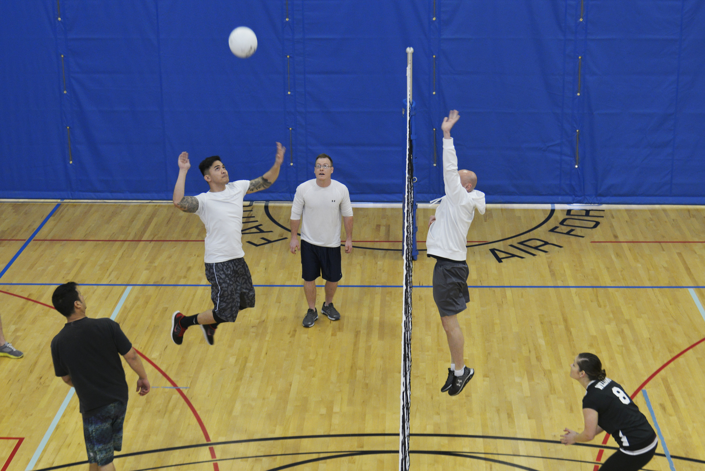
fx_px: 901
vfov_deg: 29.3
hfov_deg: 42.7
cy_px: 236
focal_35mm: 46
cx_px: 352
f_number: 4
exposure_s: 1/160
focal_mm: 46
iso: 1000
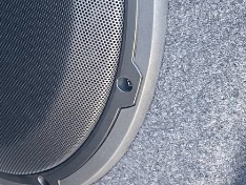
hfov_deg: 16.4
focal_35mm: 120
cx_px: 153
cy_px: 46
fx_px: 854
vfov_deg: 12.3
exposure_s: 1/121
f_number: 1.6
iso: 125
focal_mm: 4.2
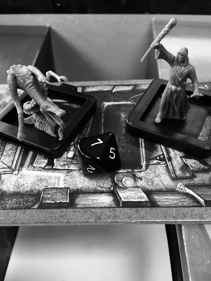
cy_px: 140
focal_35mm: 29
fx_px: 236
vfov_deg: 61.7
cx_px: 106
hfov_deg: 48.2
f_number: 2.2
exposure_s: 1/30
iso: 40
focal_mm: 4.15
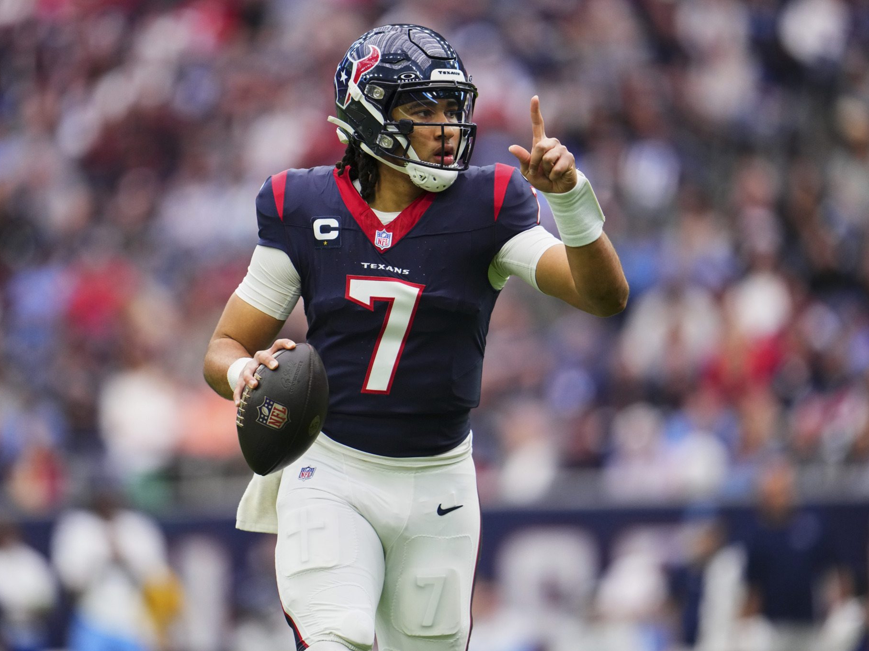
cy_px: 326
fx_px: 10894
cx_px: 387
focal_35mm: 434
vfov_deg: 3.4
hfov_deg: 4.6
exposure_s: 1/2000
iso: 2500
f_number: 2.8
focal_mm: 400
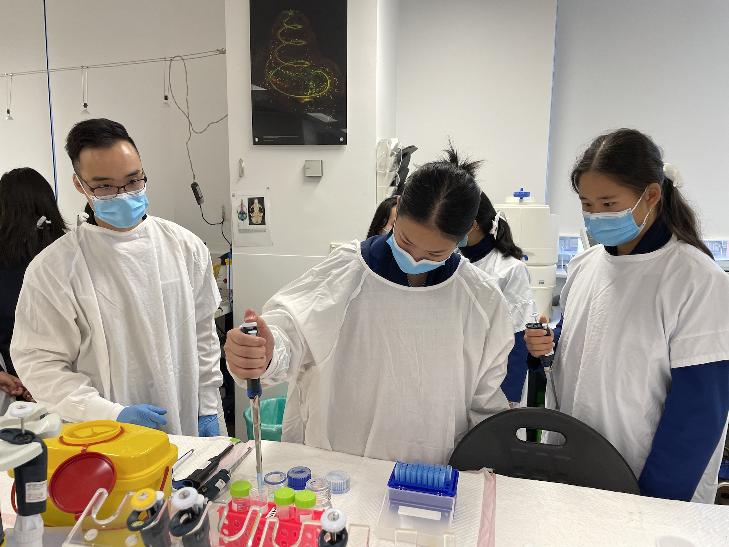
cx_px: 364
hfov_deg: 67.3
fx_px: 548
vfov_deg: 53.1
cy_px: 274
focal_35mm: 26
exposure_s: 1/100
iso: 80
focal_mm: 4.2
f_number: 1.6
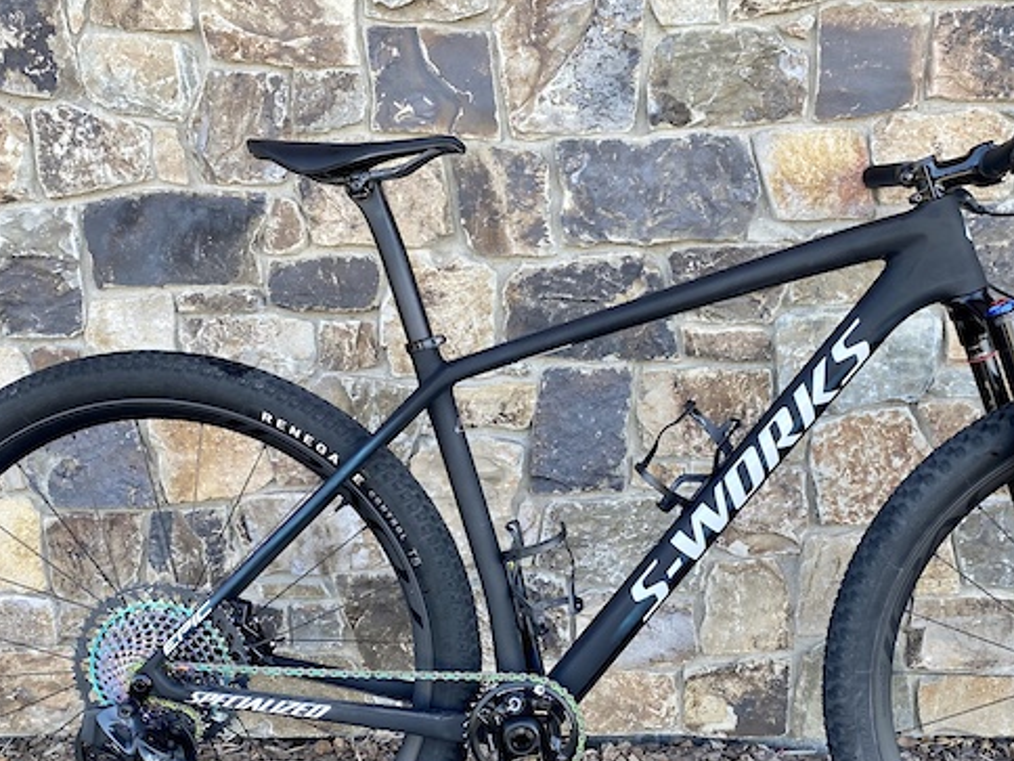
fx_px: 1260
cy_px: 478
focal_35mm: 43
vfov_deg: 33.4
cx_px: 660
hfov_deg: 43.4
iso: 32
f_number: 1.8
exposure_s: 1/122
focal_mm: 4.25
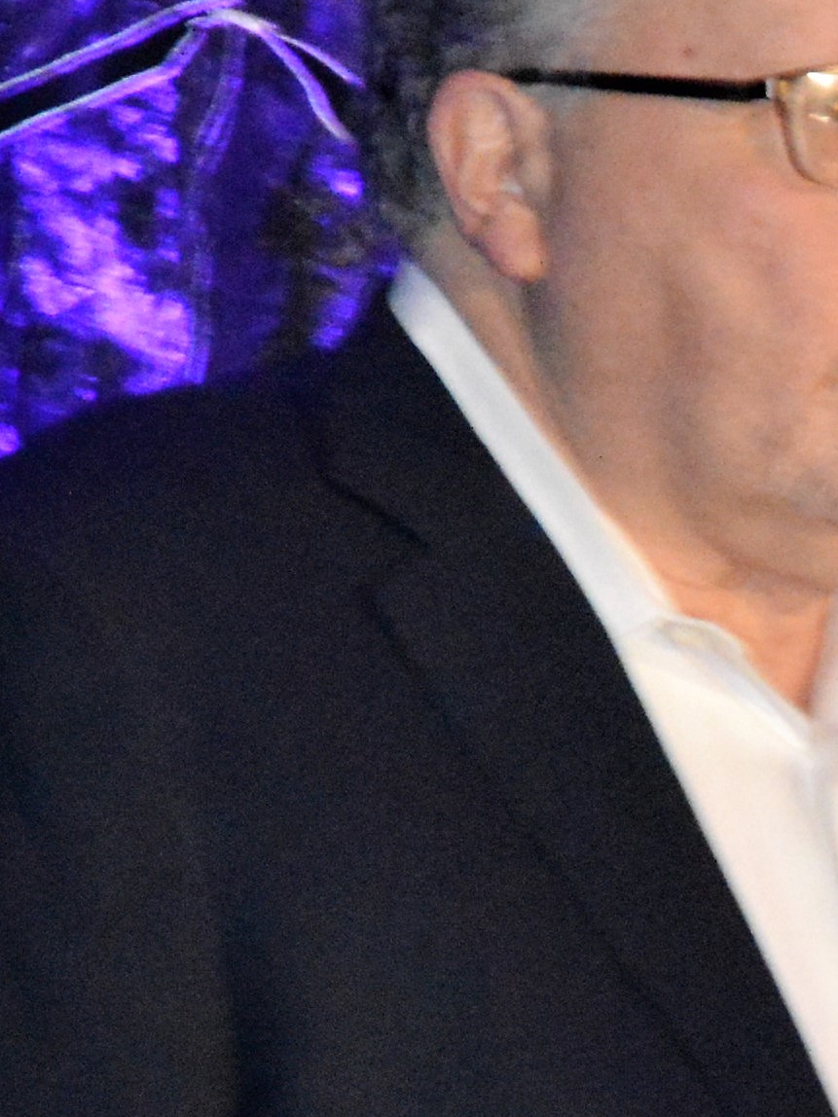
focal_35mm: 1322
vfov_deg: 1.5
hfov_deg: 1.1
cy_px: 1025
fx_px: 42656
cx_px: 2484
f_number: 5.3
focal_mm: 175
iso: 3200
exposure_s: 1/60
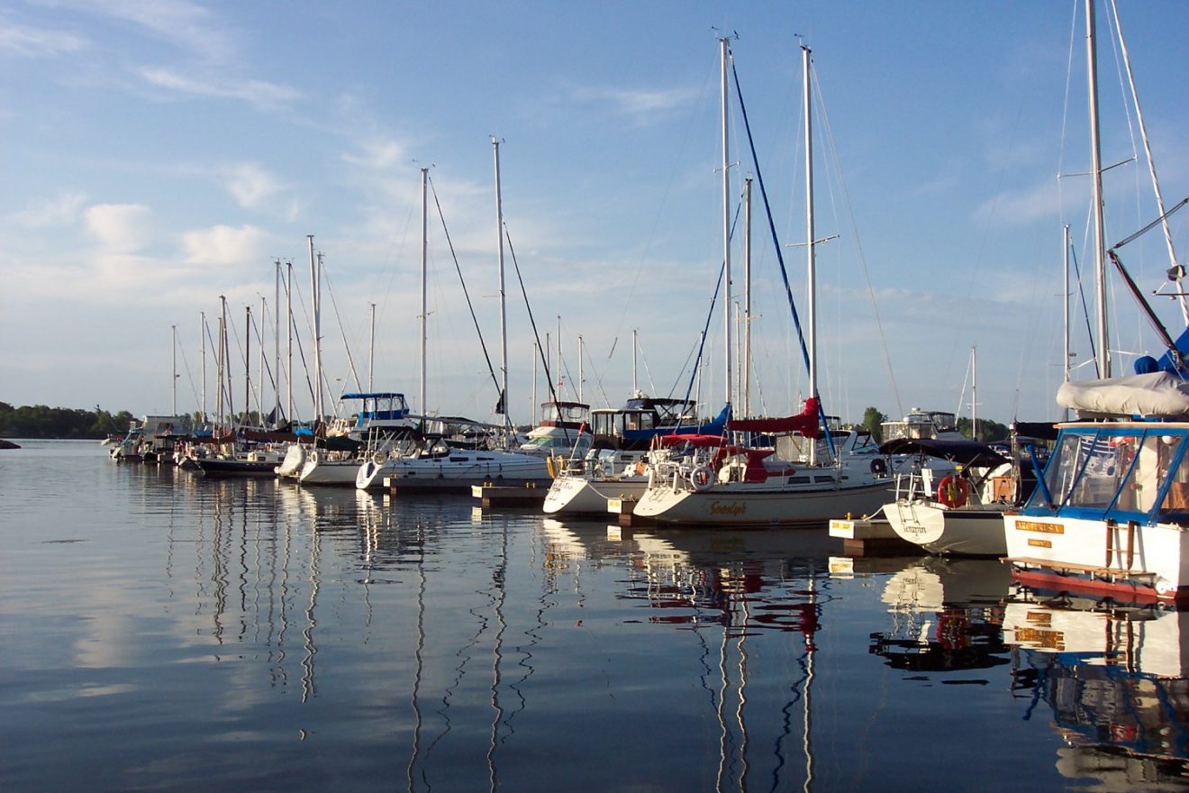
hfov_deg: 50.7
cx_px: 594
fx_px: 1255
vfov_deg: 35.1
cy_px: 396
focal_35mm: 38
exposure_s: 1/500
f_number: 4.8
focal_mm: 8
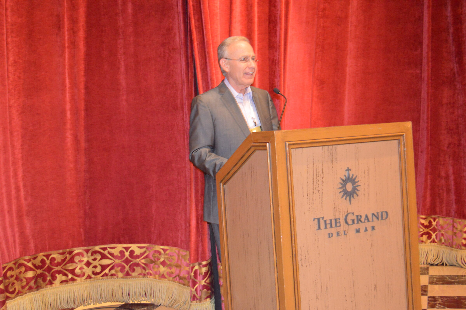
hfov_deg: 41.1
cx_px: 233
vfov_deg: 28.0
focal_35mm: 48
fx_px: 621
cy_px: 155
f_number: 4.5
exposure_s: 1/25
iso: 3200
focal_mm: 32
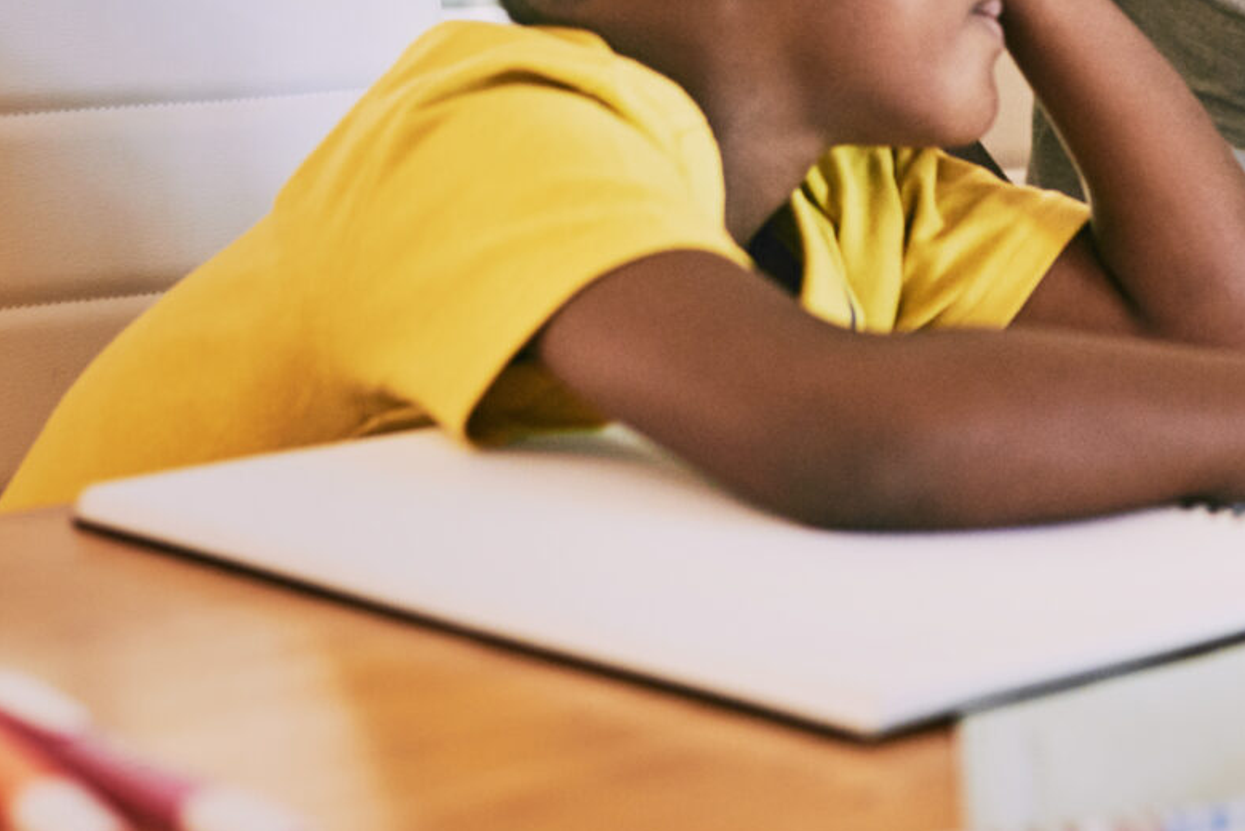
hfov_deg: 17.6
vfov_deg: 11.8
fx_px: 3978
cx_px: 1084
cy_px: -57
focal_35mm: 115
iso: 320
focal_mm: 35
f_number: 2.2
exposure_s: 1/200
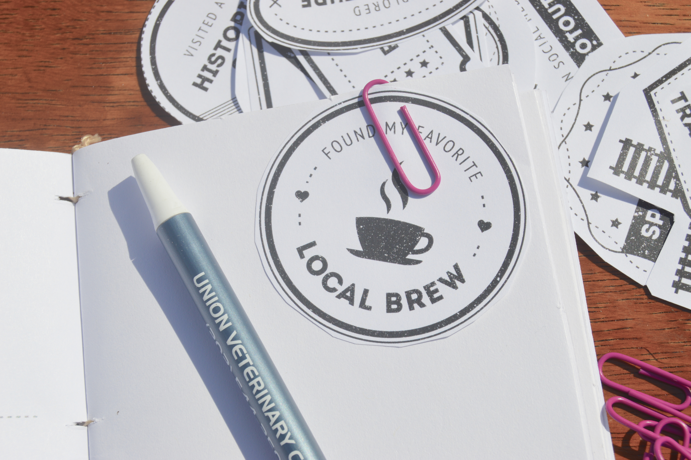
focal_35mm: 72
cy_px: 230
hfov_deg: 28.1
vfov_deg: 18.9
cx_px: 346
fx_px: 1381
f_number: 11
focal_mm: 48
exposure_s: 1/500
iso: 100
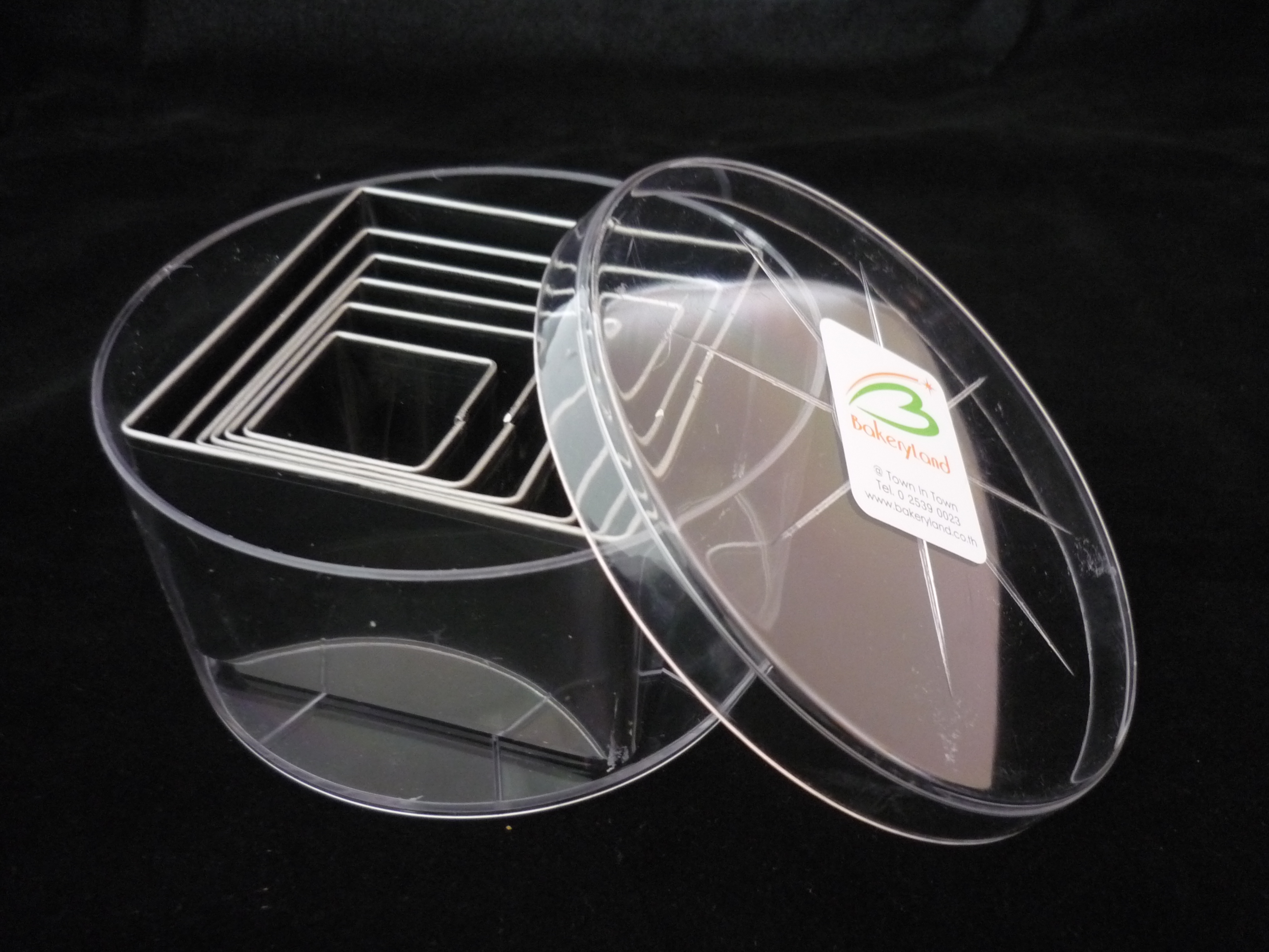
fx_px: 1210
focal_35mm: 33
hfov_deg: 55.4
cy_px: 476
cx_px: 634
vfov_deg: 42.9
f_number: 2.8
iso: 400
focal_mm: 5.5
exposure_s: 1/13
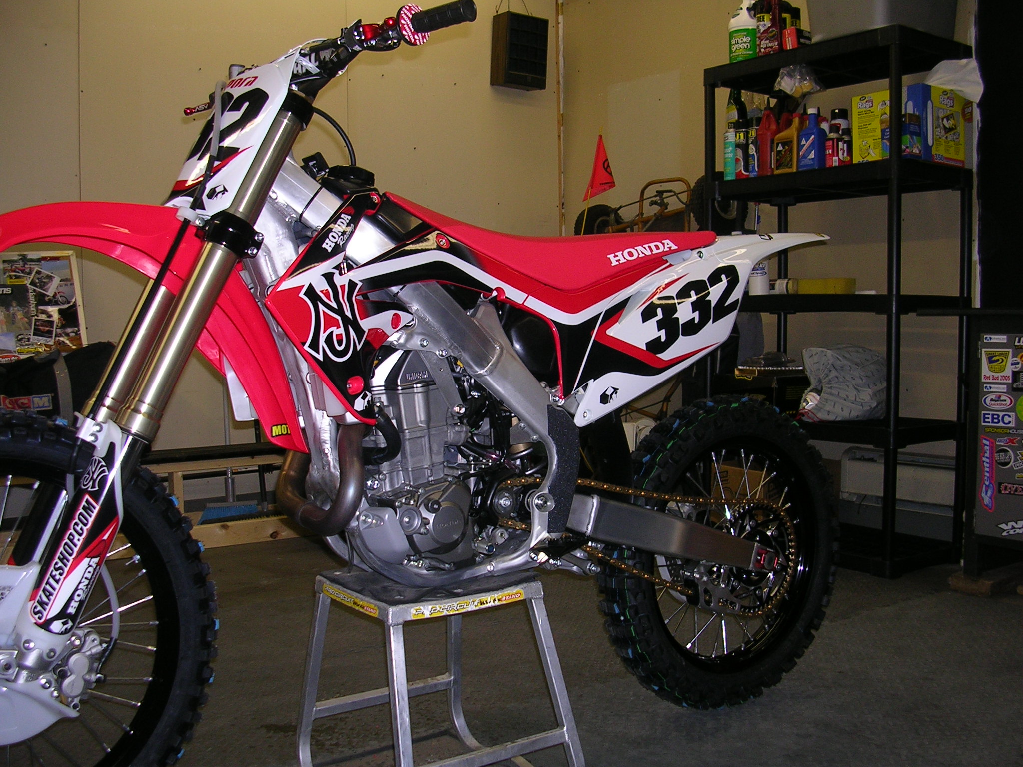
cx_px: 512
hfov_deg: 49.0
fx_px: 1123
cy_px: 384
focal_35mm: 38
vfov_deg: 37.7
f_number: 2.8
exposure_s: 1/60.1
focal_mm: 5.8
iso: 57
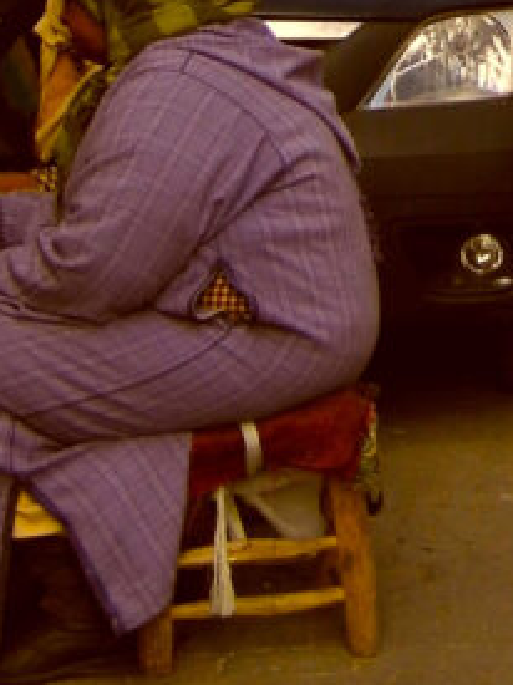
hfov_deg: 9.1
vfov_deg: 11.5
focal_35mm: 160
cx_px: 735
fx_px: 3164
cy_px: -531
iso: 100
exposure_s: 1/500
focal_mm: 7.7
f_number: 3.5
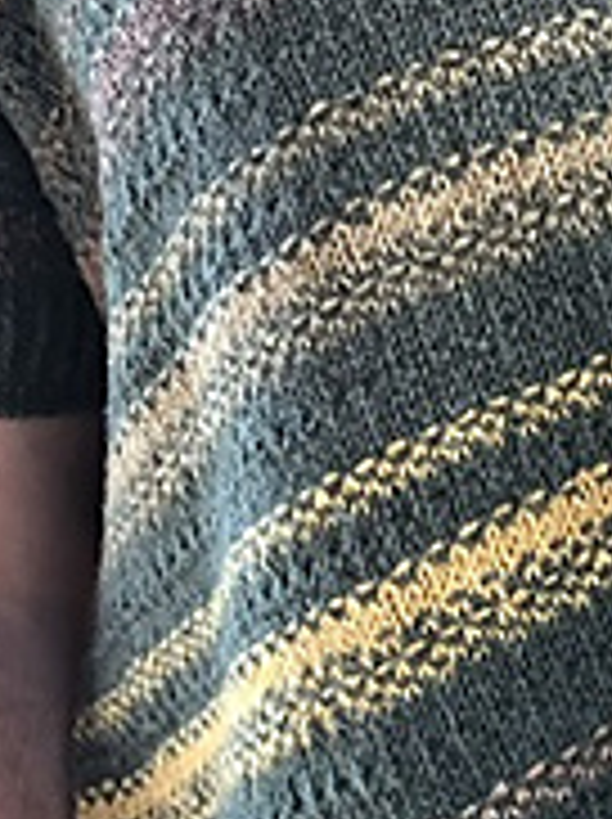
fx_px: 2079
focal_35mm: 88
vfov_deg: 22.1
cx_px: 418
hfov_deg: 16.7
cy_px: 225
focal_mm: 2.87
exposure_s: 1/60
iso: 160
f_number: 2.2
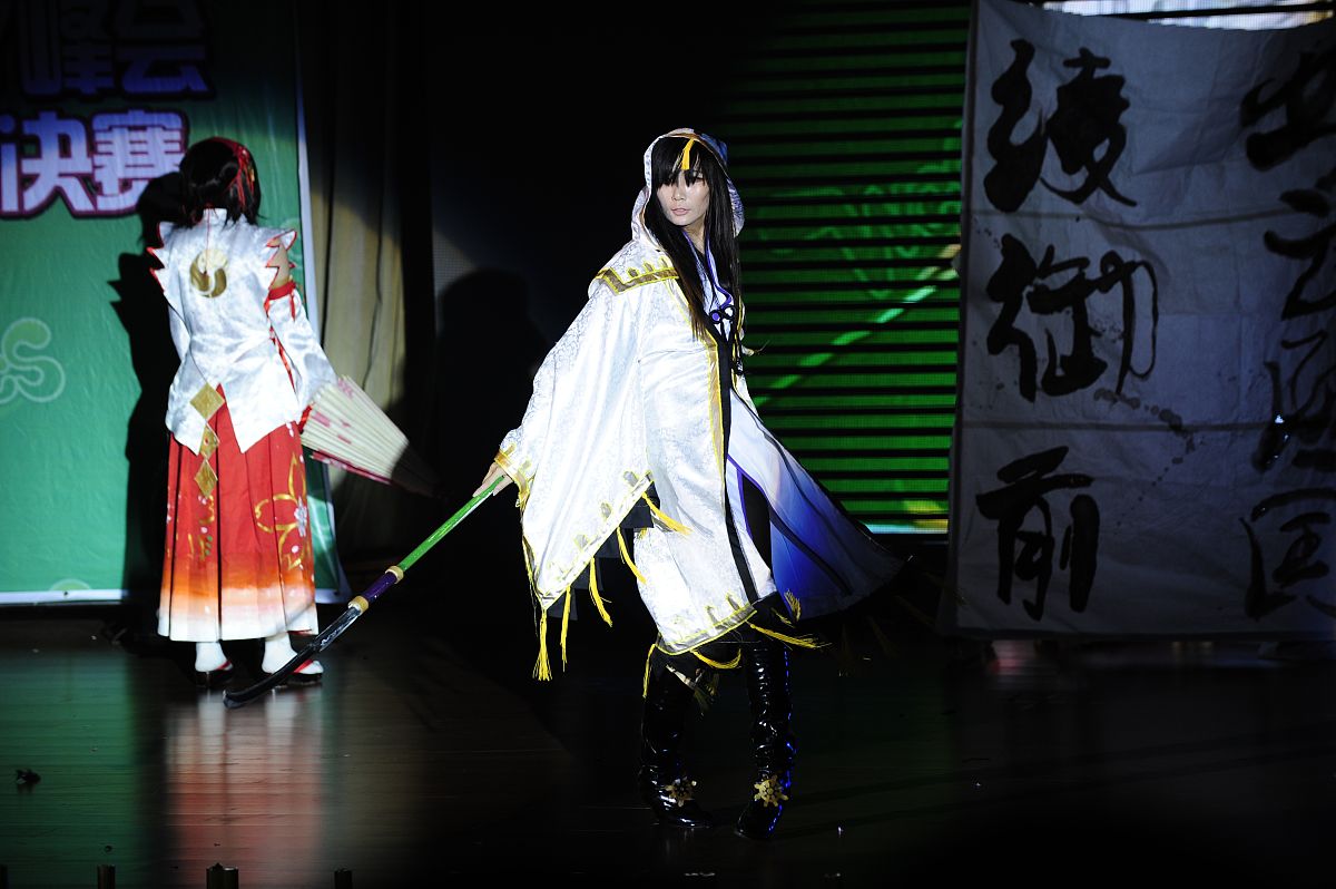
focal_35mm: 155
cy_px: 444
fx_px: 5747
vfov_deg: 8.8
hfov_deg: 13.3
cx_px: 668
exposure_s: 1/500
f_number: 3.2
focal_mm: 155
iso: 800
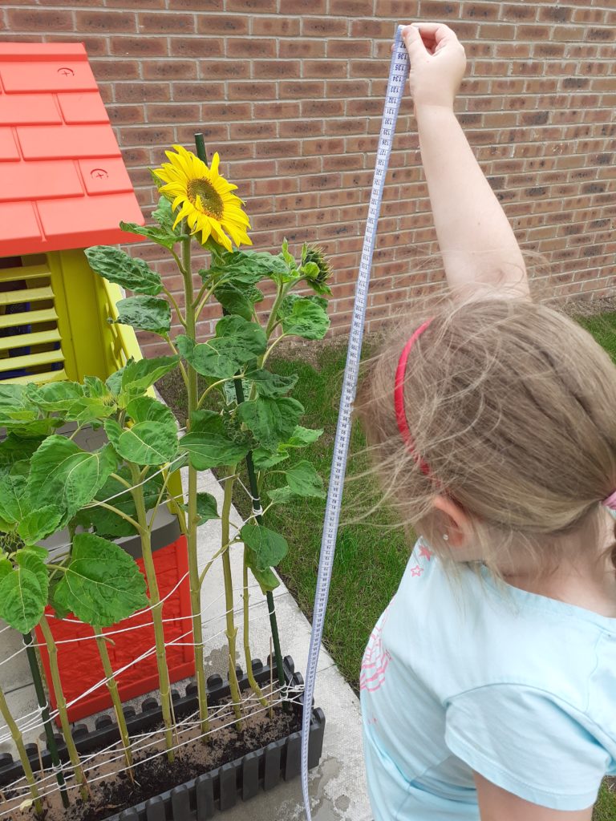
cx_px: 308
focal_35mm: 27
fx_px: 641
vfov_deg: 65.3
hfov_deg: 51.4
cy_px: 410
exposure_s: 1/293
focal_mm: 3.6
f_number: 1.9
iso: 40
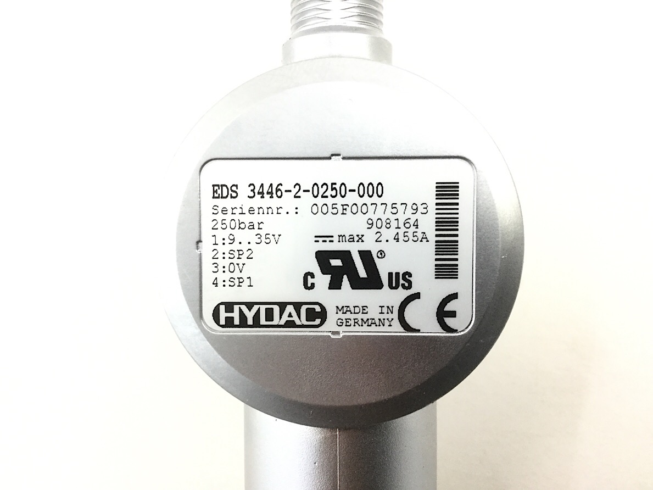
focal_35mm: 31
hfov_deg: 58.3
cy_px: 245
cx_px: 326
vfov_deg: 45.4
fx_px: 585
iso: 125
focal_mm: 3.3
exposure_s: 1/33
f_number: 2.4
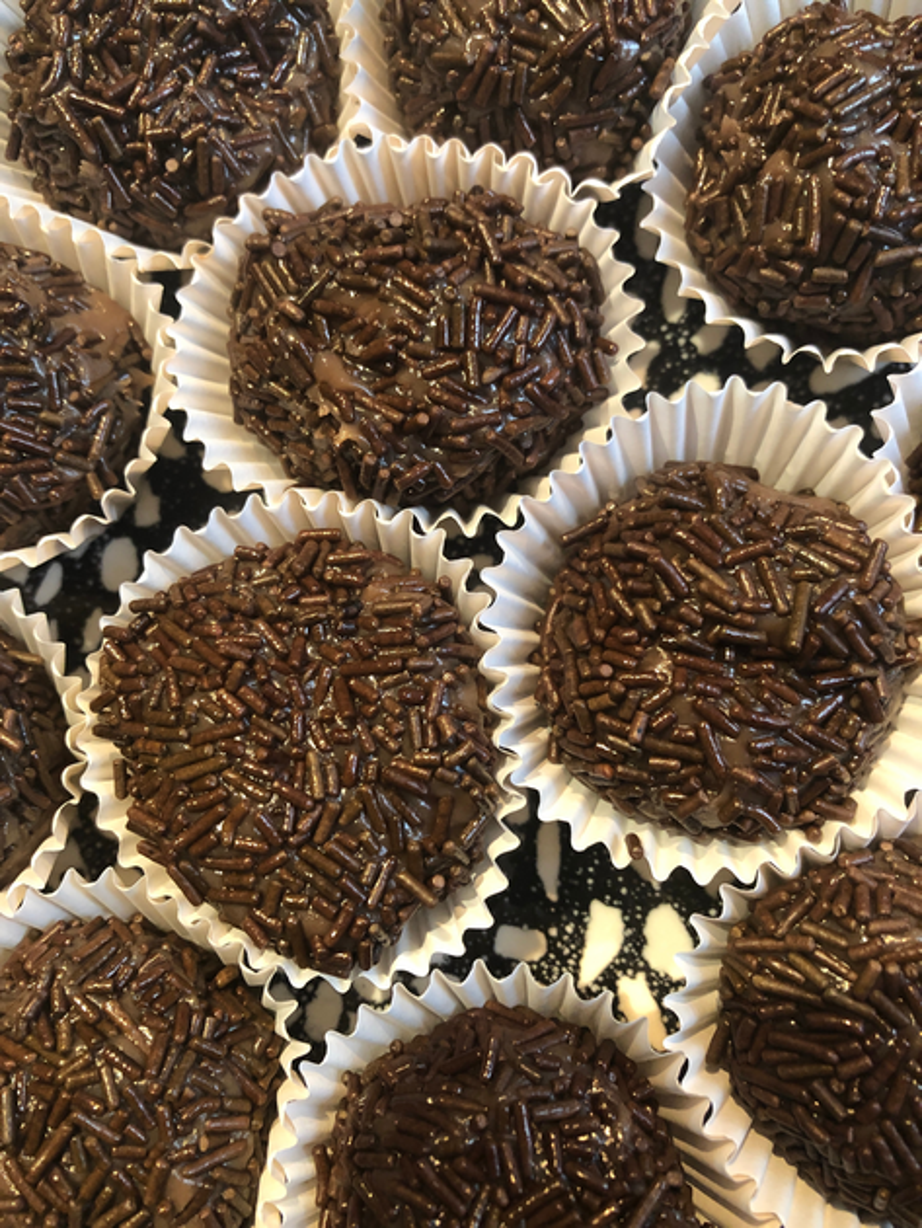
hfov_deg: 49.8
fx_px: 994
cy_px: 614
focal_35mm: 28
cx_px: 461
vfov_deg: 63.4
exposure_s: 1/15
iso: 100
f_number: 1.8
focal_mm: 3.99
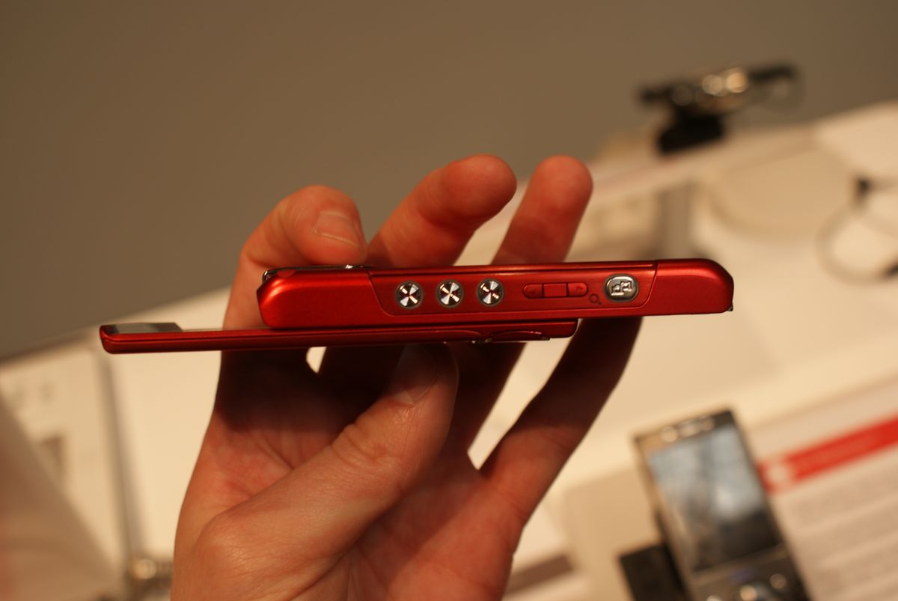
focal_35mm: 45
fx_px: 1124
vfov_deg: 29.9
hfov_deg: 43.6
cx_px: 449
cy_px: 300
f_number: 5
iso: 100
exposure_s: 1/50
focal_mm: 30
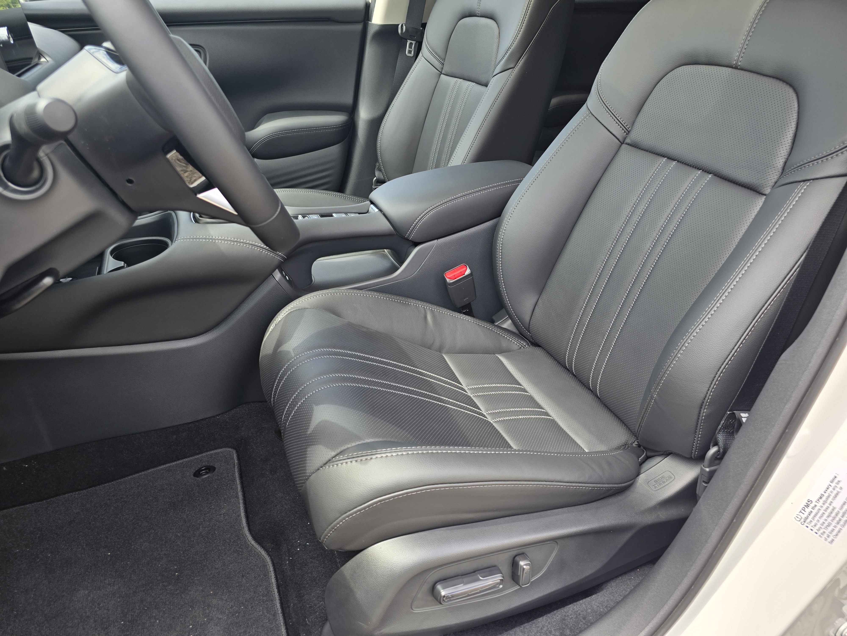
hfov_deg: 73.9
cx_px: 424
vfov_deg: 58.9
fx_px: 563
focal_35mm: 23
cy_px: 318
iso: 25
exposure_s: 1/180
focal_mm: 6.3
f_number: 1.7
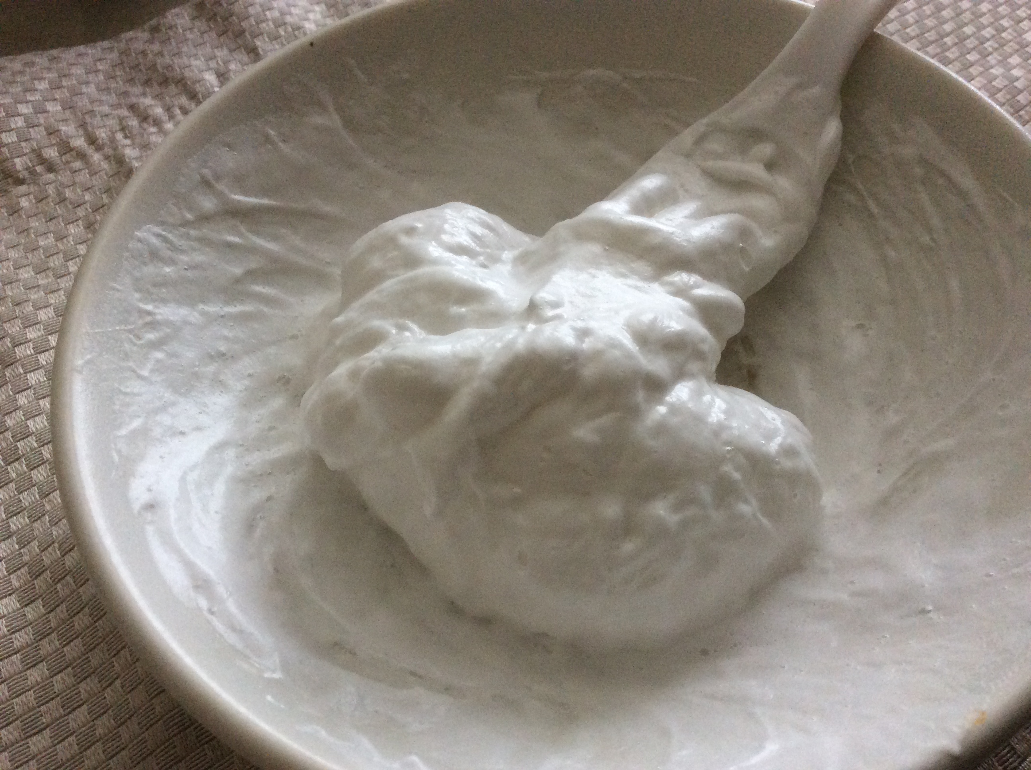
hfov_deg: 56.9
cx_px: 516
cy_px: 385
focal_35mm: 32
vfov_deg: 44.1
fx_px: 952
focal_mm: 3.3
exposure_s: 1/24
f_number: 2.4
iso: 160
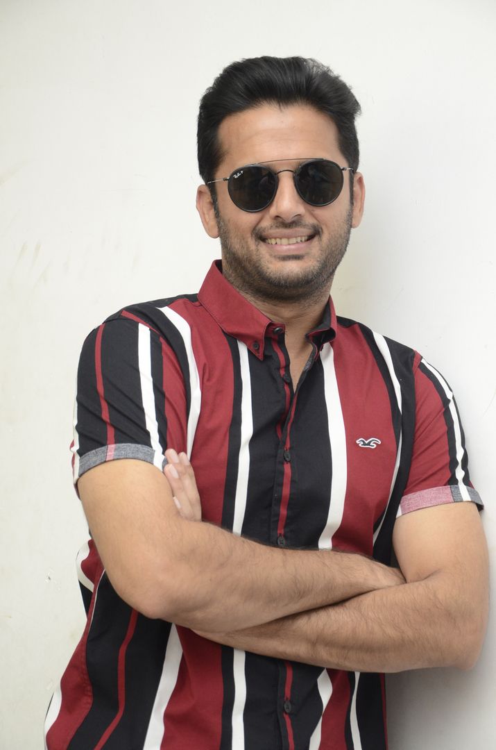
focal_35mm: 105
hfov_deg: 13.0
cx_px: 248
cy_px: 375
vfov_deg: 19.5
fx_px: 2180
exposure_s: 1/125
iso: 1600
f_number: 7.1
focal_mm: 70
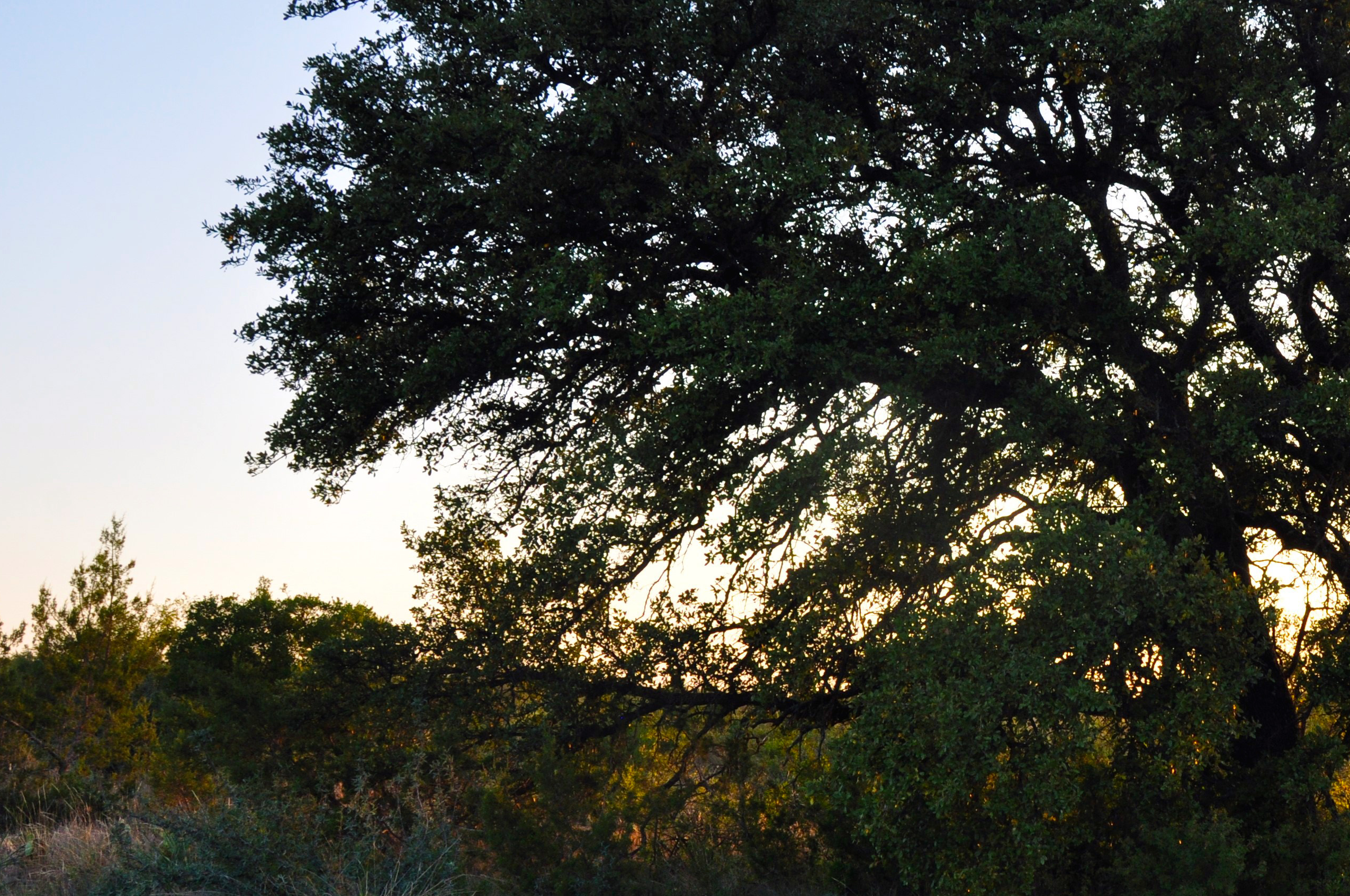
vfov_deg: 26.0
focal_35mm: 52
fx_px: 1941
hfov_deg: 36.9
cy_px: 526
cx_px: 1104
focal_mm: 21
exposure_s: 1/100
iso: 400
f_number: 9
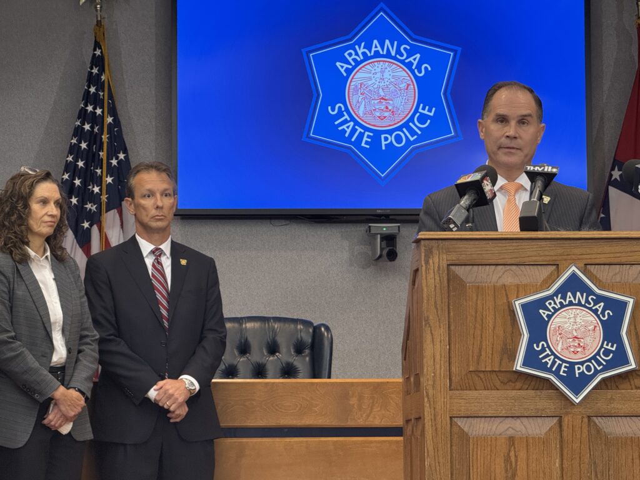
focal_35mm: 120
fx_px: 2219
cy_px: 240
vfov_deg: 12.3
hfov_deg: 16.4
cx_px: 320
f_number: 2.8
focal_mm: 15.66
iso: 320
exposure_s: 1/60
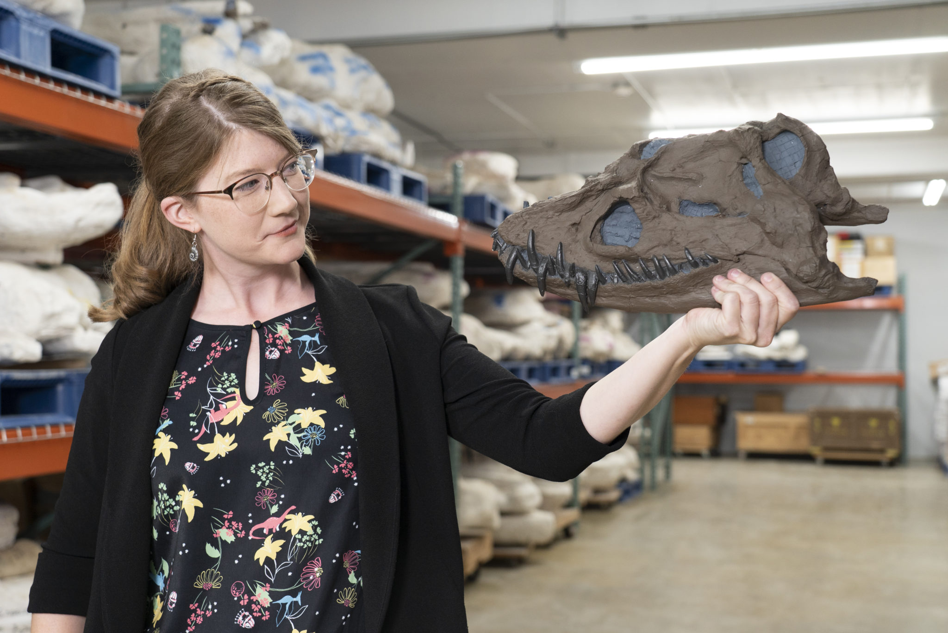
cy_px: 316
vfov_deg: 28.7
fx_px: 1238
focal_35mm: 47
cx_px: 474
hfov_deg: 41.9
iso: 800
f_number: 4.5
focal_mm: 47
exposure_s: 1/80
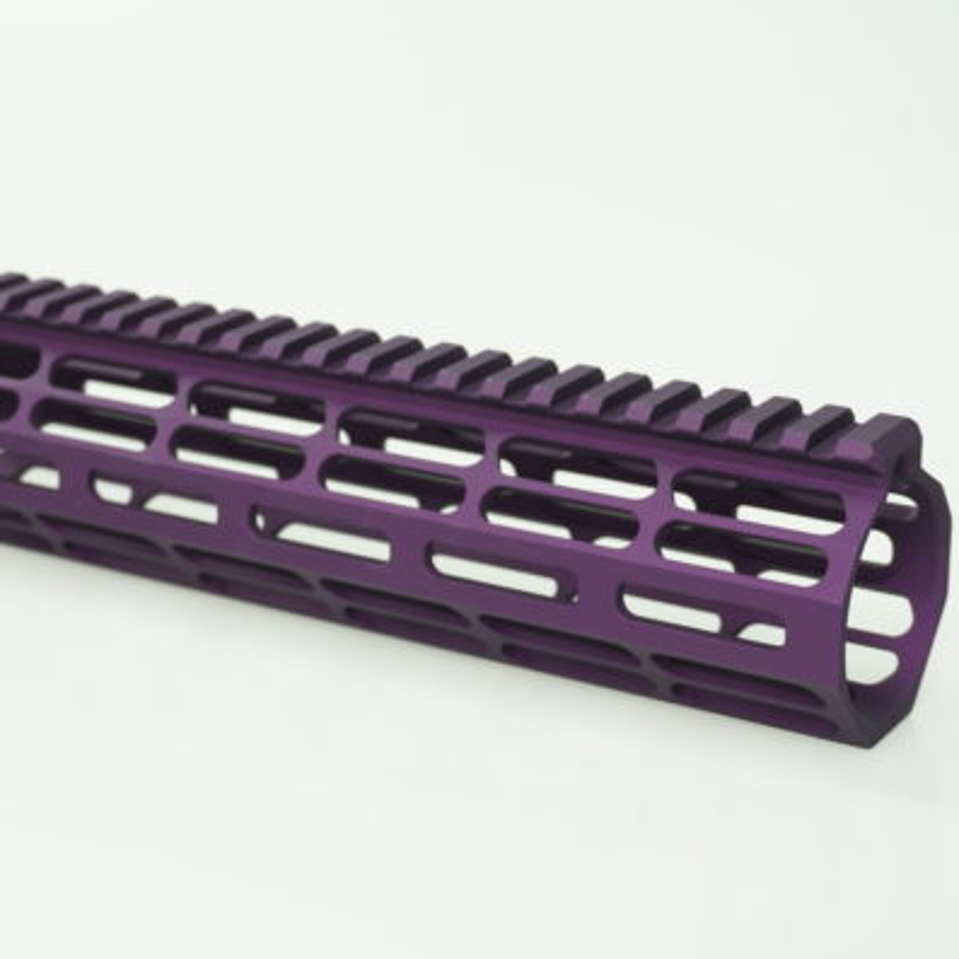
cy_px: 478
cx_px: 415
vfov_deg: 22.5
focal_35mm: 77
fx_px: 2413
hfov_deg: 22.5
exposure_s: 1/13
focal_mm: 40
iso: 100
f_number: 5.6
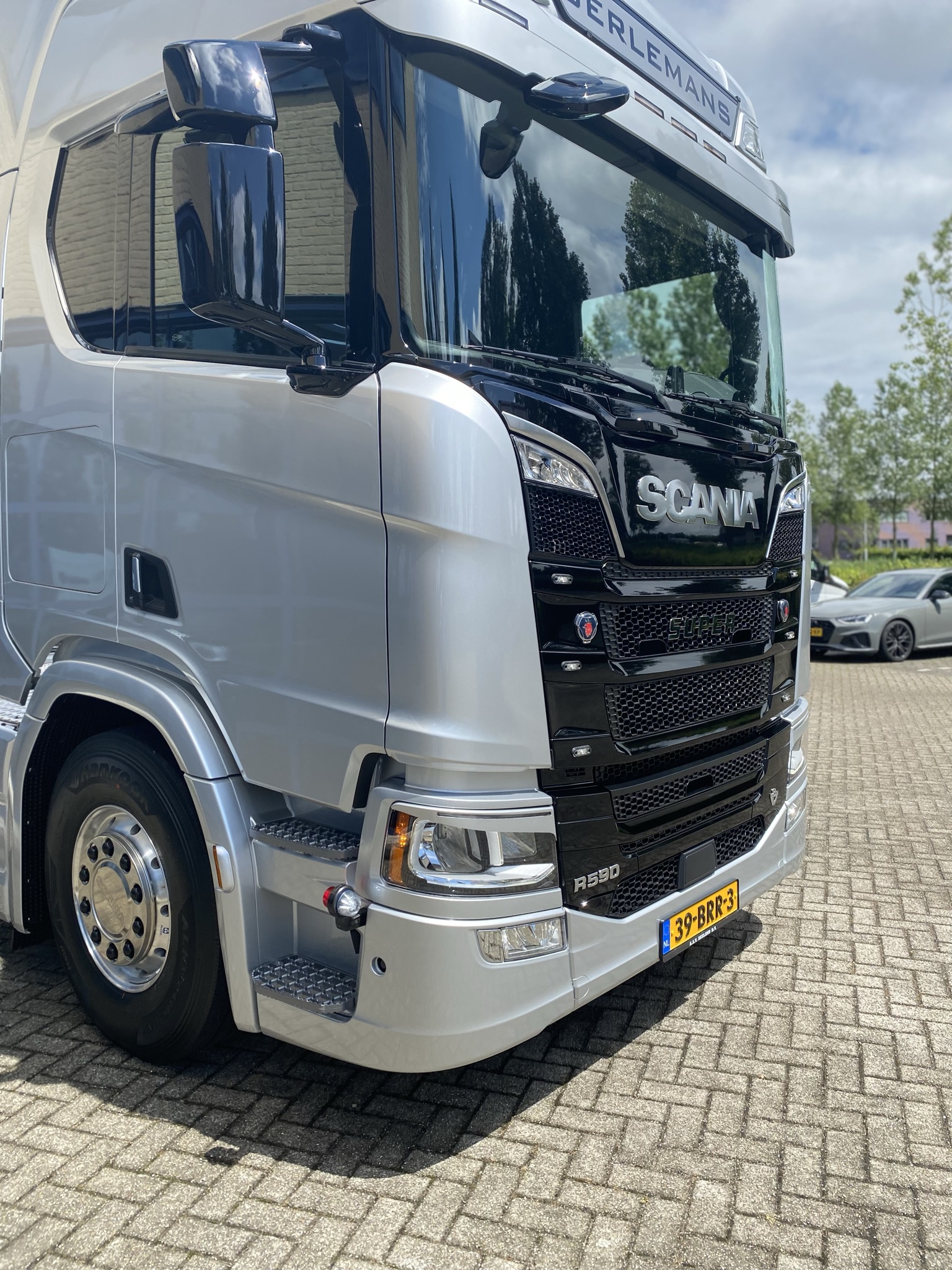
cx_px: 476
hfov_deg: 53.1
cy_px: 635
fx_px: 953
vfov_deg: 67.3
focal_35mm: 26
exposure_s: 1/1678
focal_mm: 4.25
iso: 32
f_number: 1.8
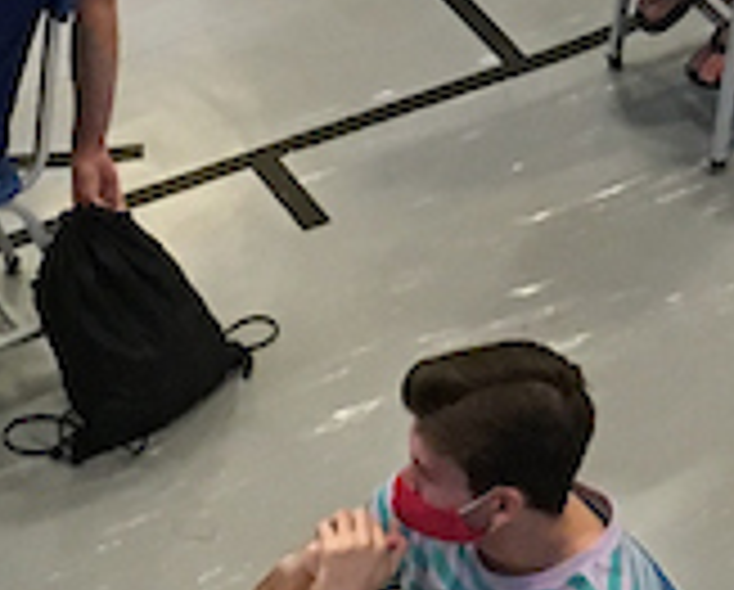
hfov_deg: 9.1
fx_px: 4527
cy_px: -518
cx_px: 991
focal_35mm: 208
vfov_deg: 7.2
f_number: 2.2
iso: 160
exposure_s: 1/30
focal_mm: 4.15
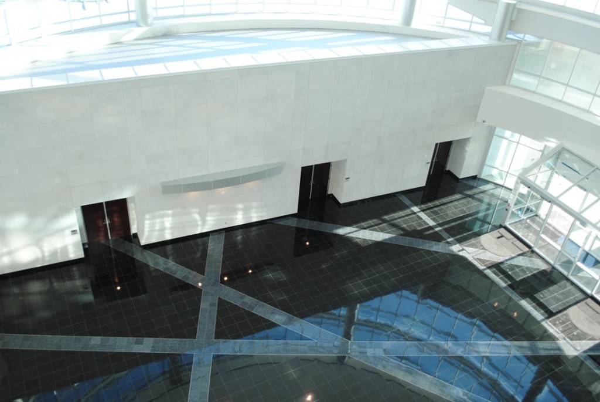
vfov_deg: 40.1
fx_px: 551
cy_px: 201
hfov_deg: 57.2
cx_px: 300
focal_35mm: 33
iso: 200
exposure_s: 1/100
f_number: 3.8
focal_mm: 22
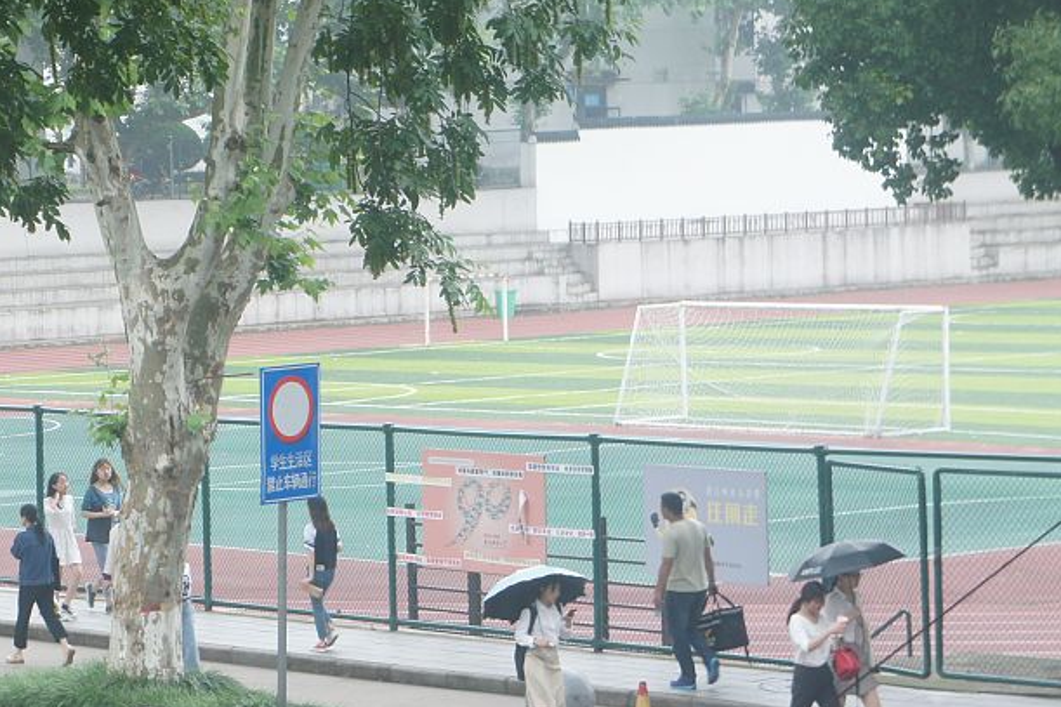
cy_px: 324
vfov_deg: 8.5
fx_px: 4772
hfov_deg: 12.5
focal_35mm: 162
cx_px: 24
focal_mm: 55
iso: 250
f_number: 5.6
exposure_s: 1/100
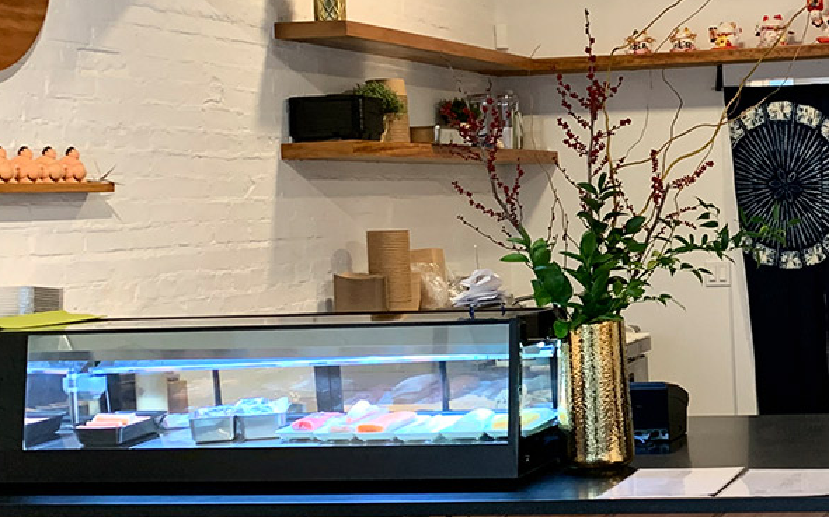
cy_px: 275
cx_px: 797
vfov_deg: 18.6
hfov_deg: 27.9
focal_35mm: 70
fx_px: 1581
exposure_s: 1/60
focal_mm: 4.25
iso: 160
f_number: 1.8
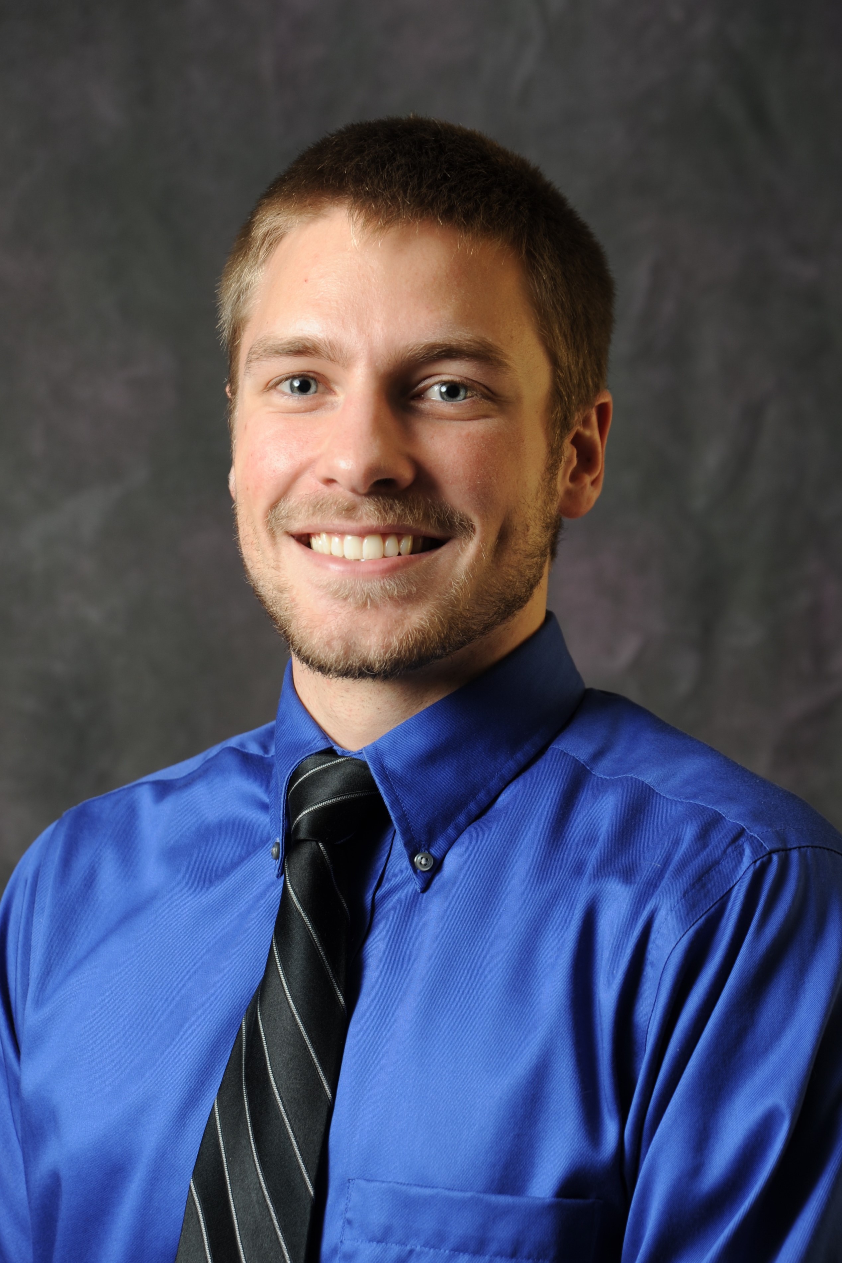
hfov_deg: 16.1
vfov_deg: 23.9
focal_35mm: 85
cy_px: 632
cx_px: 421
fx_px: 2982
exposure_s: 1/200
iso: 200
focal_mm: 85
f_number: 6.3
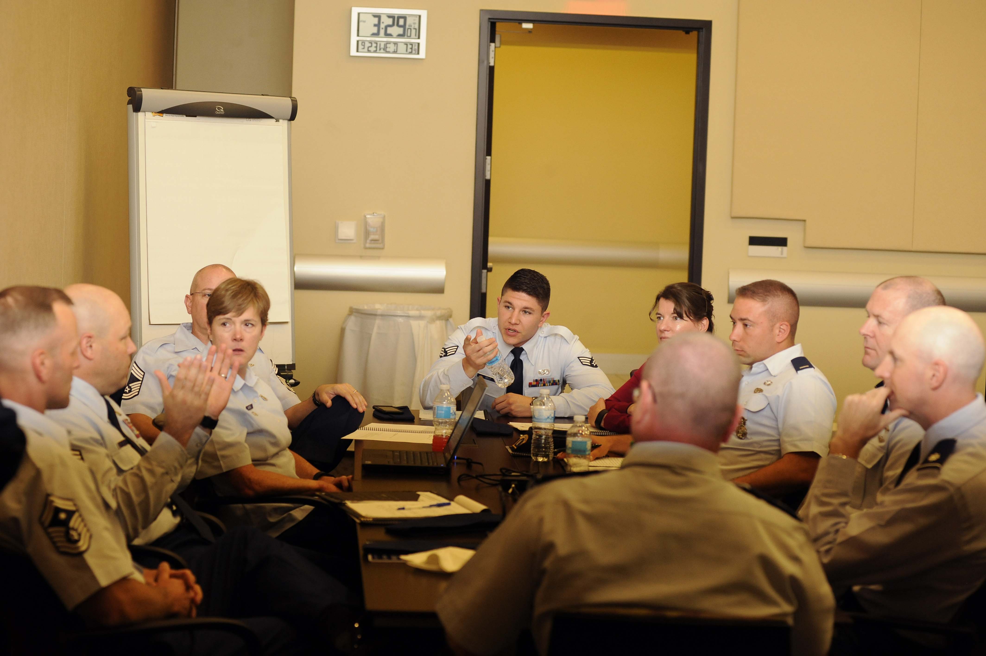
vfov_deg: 17.0
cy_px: 328
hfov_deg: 25.4
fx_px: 2190
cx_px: 493
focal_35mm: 80
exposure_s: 1/200
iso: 2000
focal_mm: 80
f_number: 5
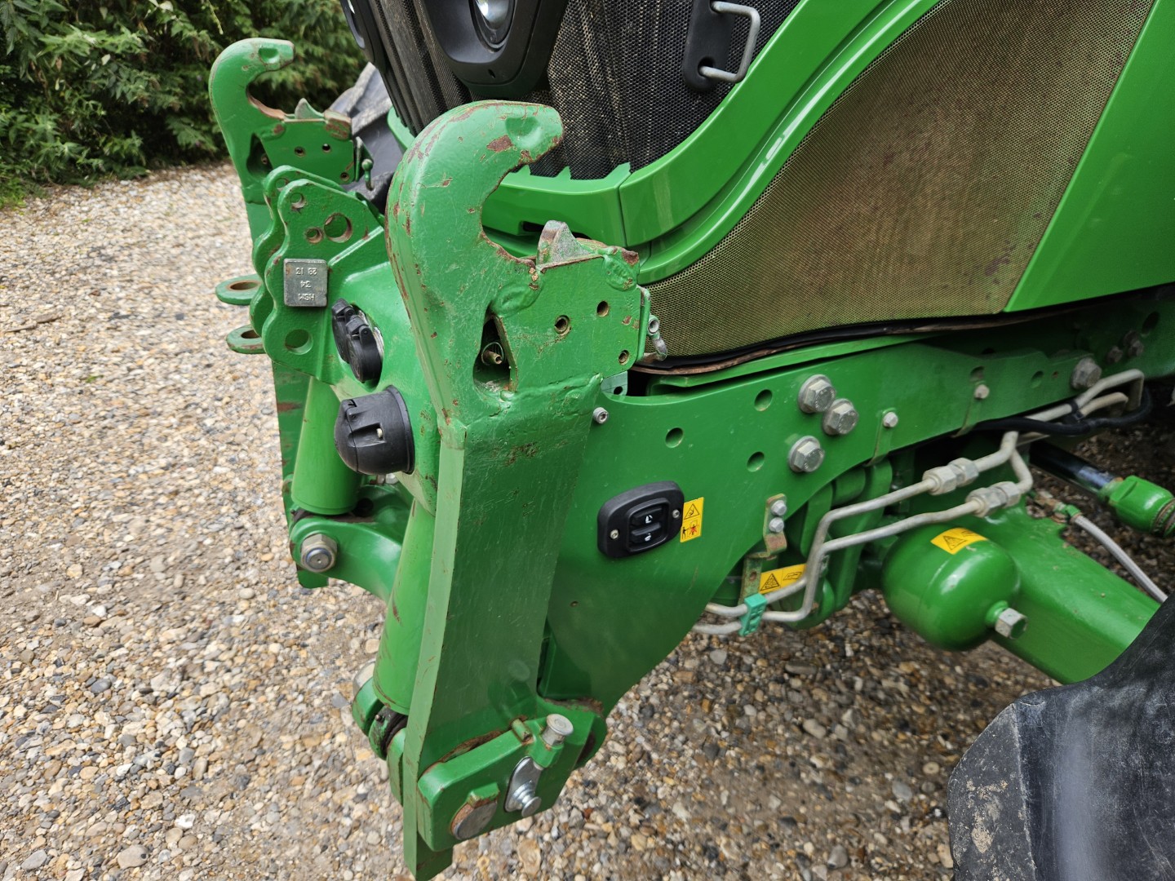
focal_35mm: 23
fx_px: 781
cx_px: 588
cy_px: 440
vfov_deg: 58.9
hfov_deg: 73.9
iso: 25
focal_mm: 5.4
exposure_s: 1/514
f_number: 1.8
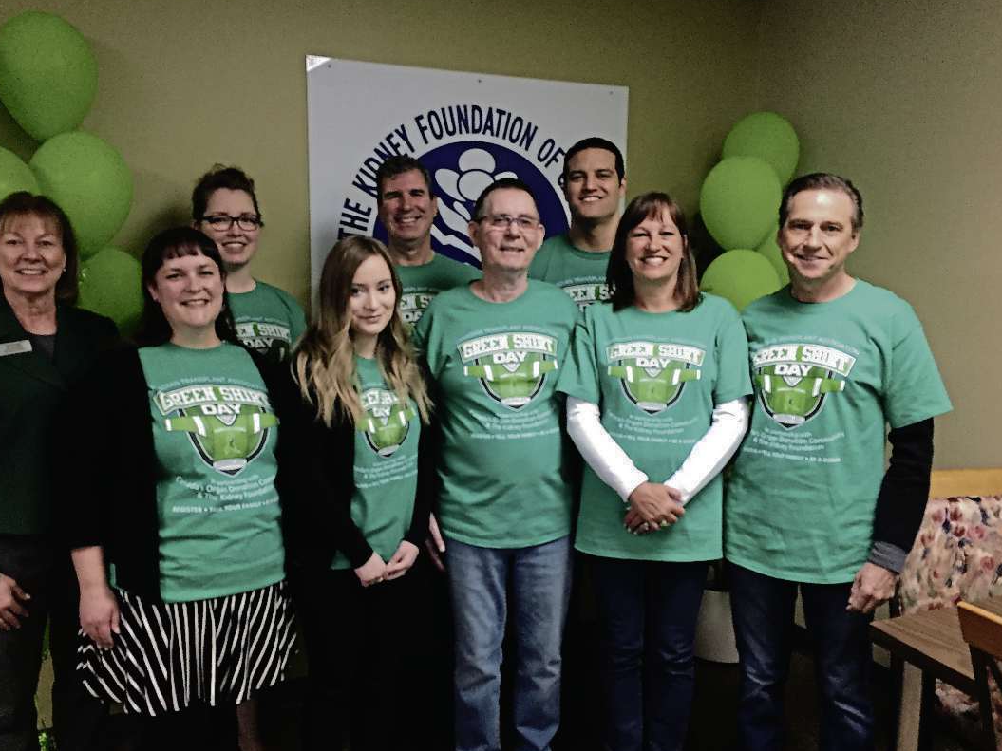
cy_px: 399
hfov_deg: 55.3
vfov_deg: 42.9
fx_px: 955
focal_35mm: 33
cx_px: 471
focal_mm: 4.15
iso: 160
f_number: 2.2
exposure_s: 1/30
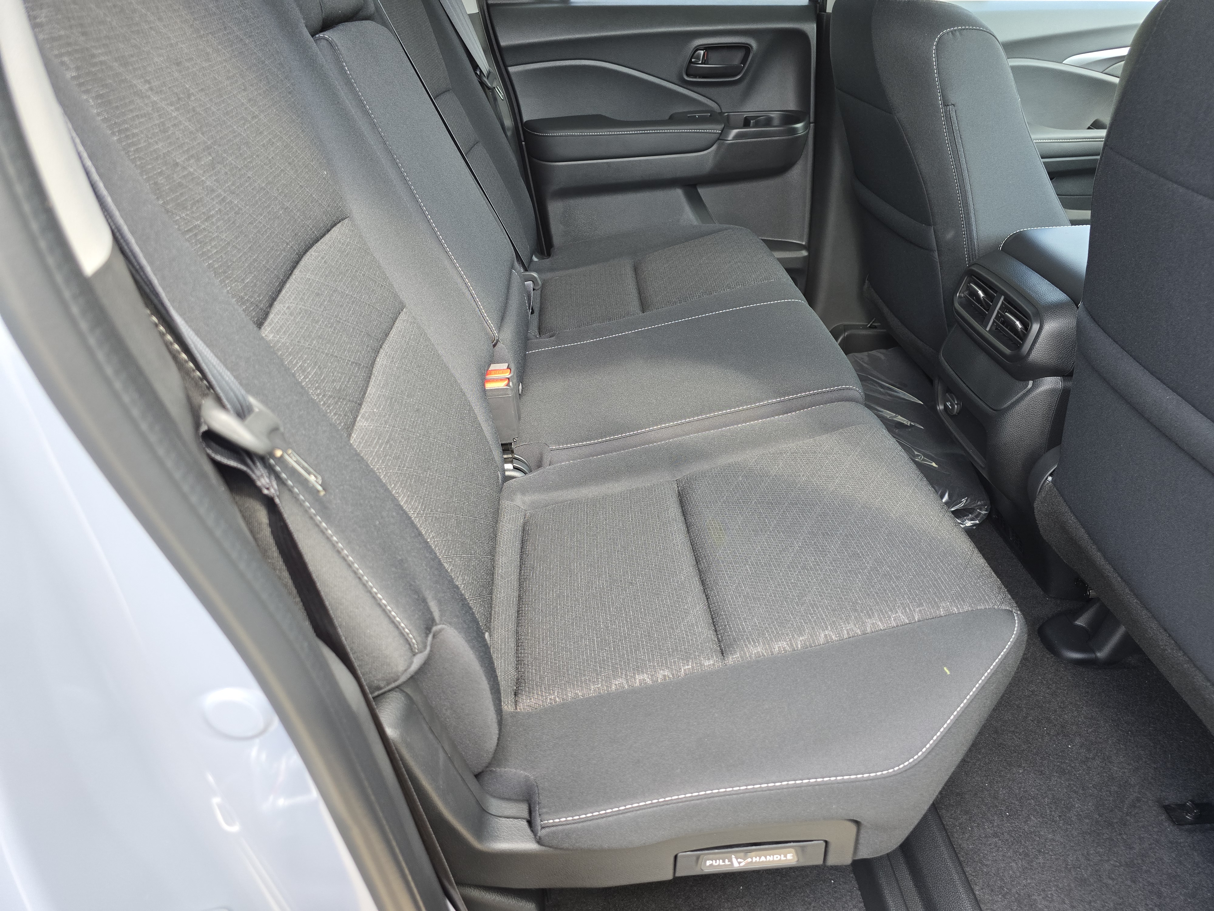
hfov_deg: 73.9
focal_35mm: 23
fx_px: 807
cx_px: 607
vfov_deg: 58.9
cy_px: 456
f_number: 1.7
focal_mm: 6.3
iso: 160
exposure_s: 1/180
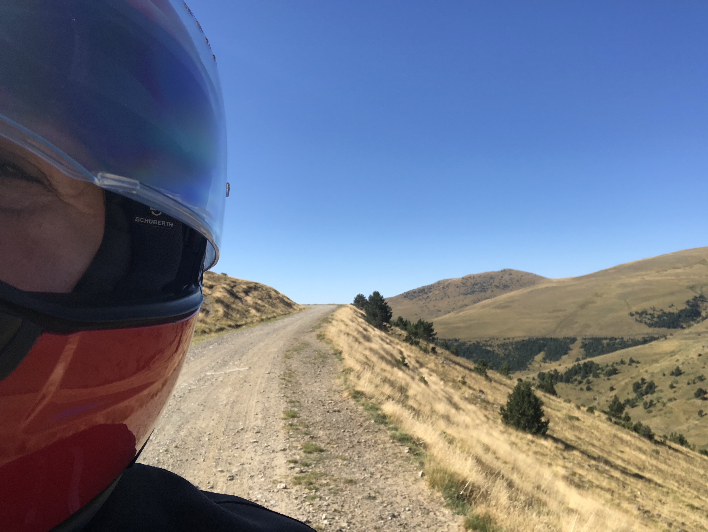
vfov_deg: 44.2
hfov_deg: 56.8
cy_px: 266
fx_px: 655
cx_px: 354
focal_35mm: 32
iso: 20
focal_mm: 2.87
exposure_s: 1/913
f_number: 2.2
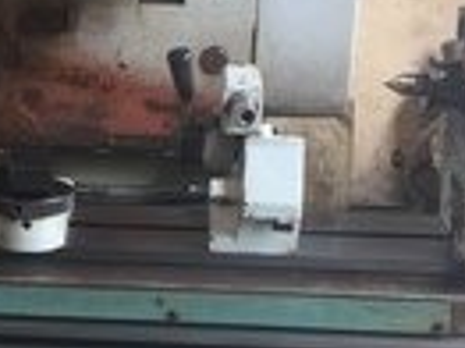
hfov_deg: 17.2
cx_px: -46
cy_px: 300
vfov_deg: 13.2
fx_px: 1490
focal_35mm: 111
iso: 32
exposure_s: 1/50
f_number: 2.2
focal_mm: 4.15
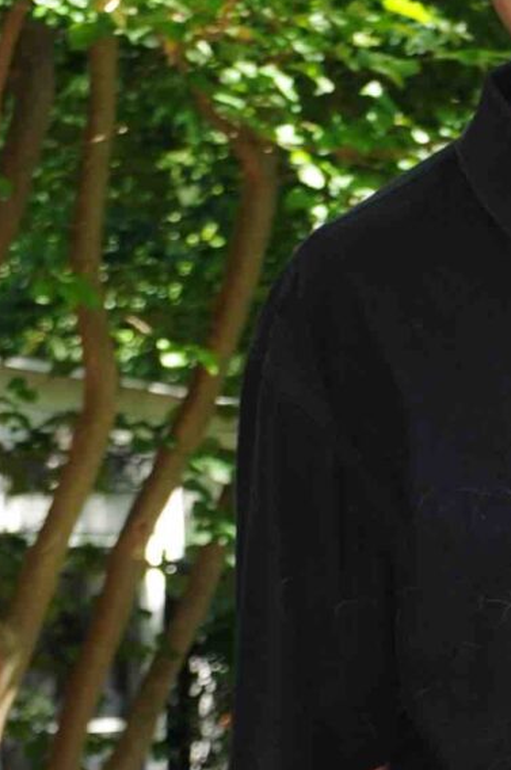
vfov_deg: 7.9
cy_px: 1140
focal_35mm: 257
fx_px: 5488
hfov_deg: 5.3
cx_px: 773
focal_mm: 38
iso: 200
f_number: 4.5
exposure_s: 1/80
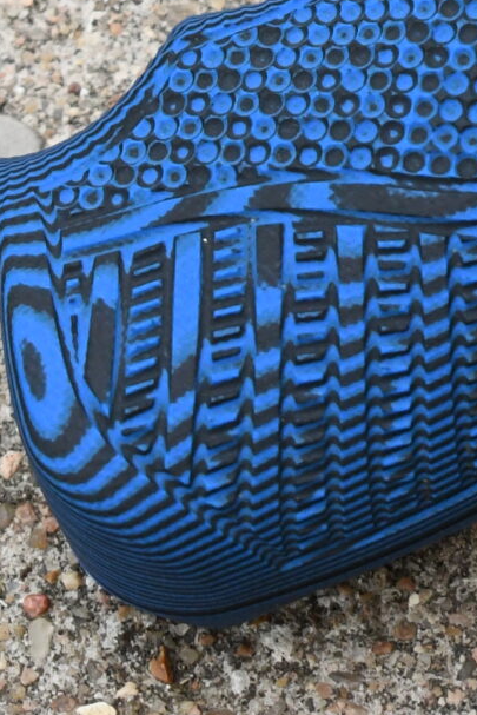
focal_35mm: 253
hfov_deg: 5.4
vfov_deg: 7.9
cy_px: -545
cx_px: 737
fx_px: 5025
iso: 1250
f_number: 8
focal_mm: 40
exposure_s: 1/160
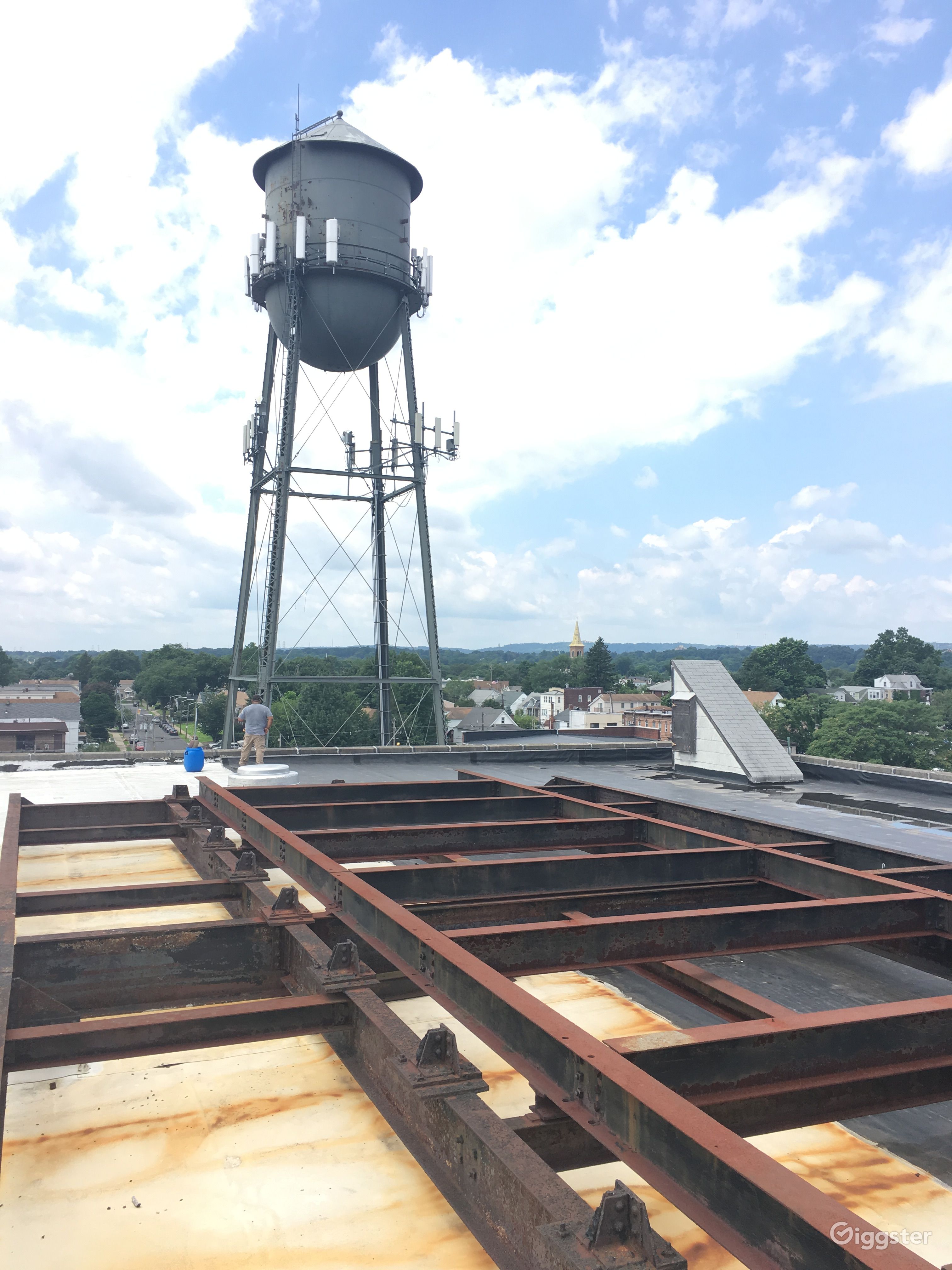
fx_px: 1063
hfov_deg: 48.2
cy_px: 635
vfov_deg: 61.7
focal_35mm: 29
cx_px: 476
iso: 25
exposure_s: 1/712
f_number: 2.2
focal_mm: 4.15
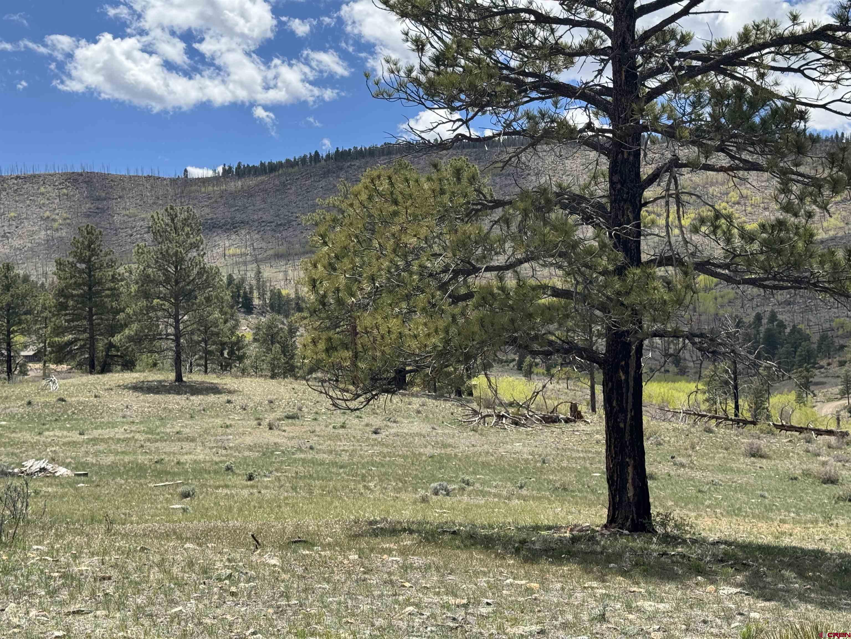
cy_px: 320
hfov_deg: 39.7
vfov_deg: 30.3
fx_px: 1180
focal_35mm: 48
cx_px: 426
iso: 64
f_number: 1.78
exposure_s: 1/3257
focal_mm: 6.76
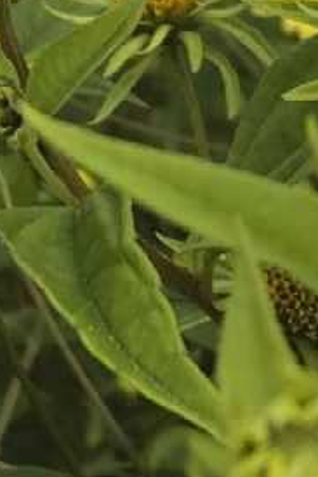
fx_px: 2879
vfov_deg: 9.3
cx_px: 184
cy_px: -205
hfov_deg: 6.3
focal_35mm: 217
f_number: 1.8
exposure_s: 1/1114
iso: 20
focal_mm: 3.99
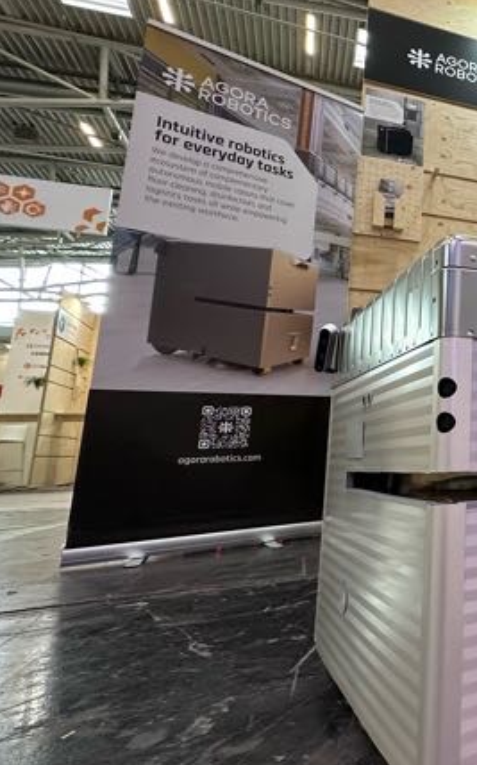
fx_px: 604
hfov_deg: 30.9
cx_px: 656
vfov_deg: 64.3
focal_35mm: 29
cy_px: 324
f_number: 2.2
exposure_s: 1/60
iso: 160
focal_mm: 2.22
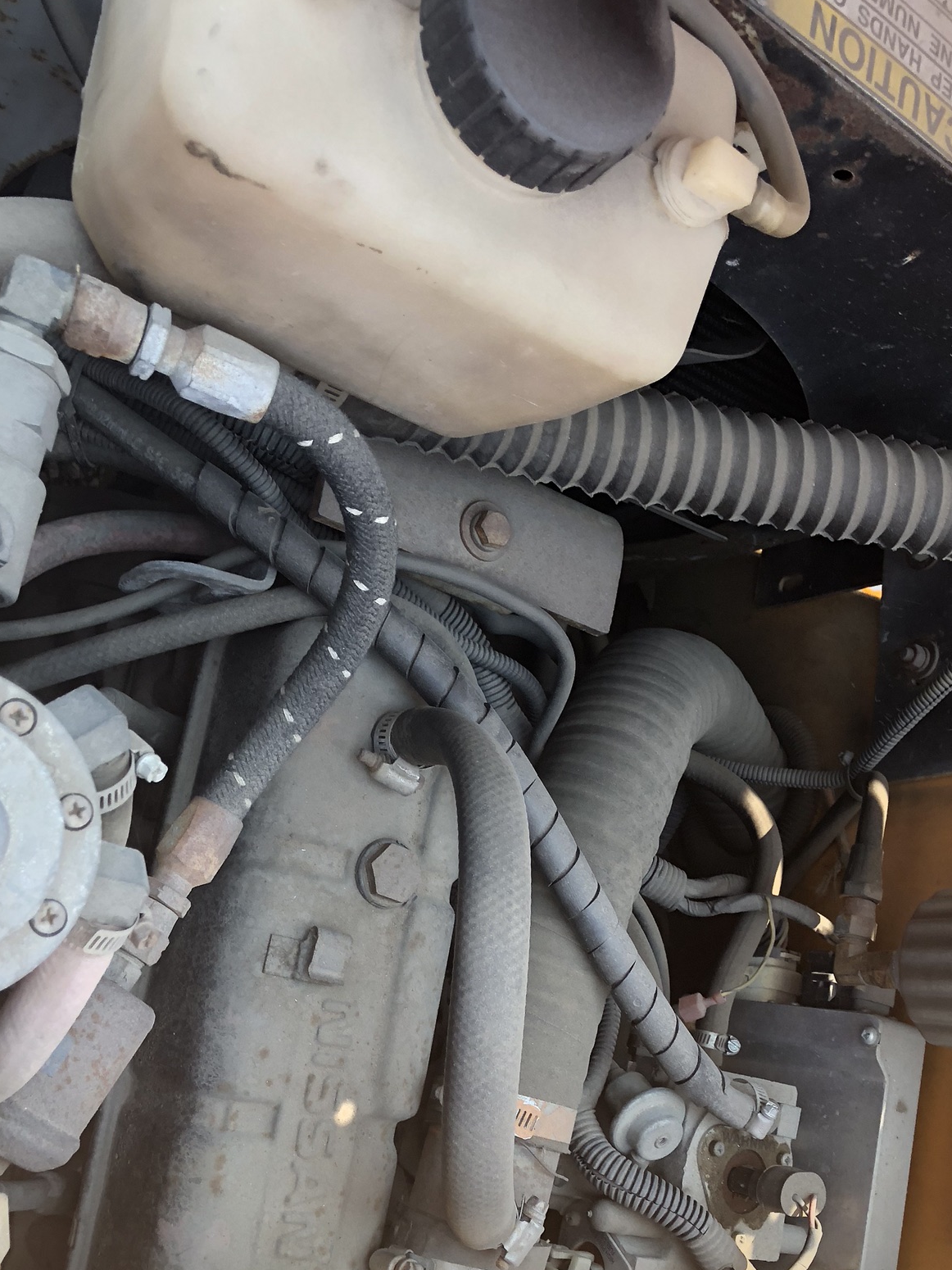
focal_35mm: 37
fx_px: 1357
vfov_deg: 49.6
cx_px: 547
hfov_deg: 38.6
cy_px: 805
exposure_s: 1/319
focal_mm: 3.99
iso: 20
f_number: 1.8
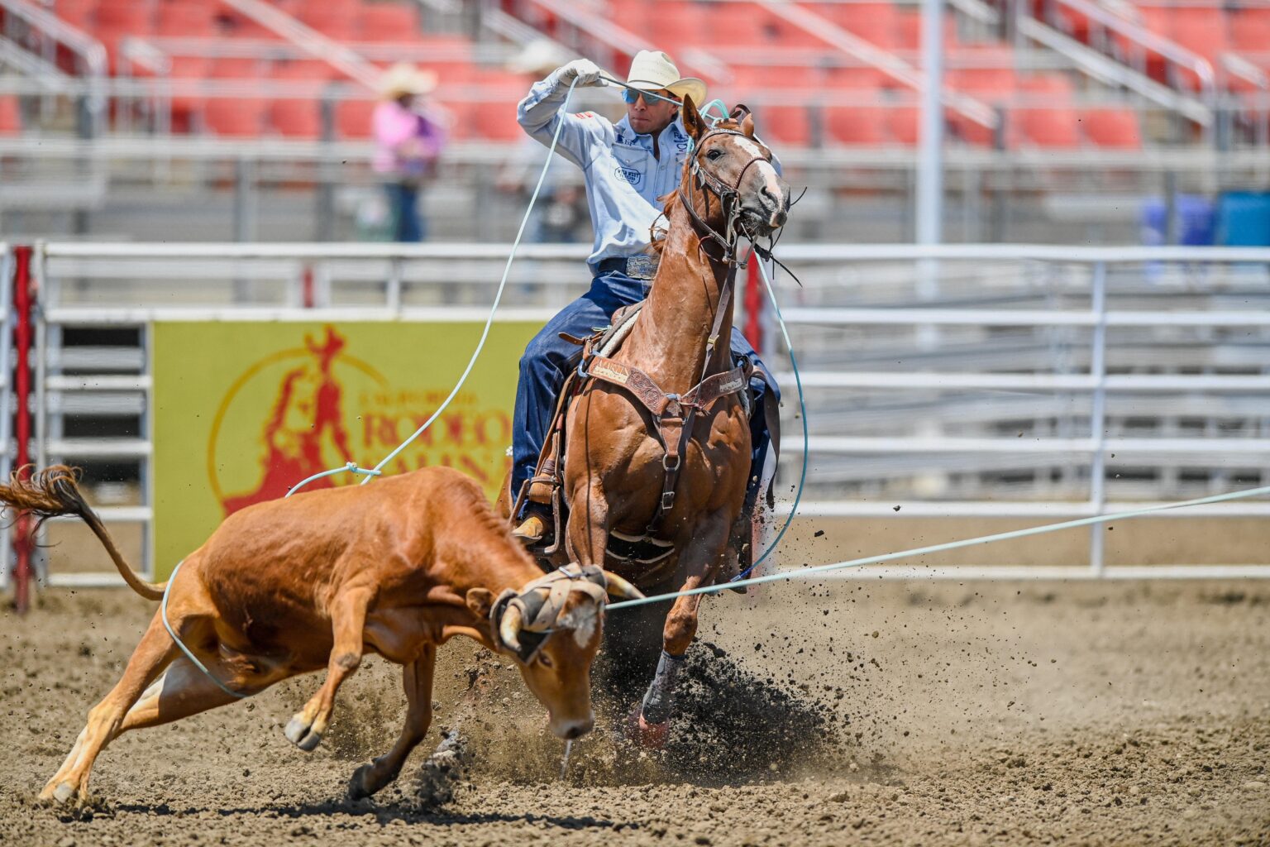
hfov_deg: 5.2
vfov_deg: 3.4
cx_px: 635
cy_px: 424
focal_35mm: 400
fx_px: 14110
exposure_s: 1/6400
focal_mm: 400
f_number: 3.2
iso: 500
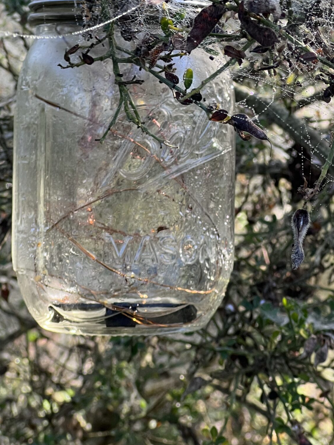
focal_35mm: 130
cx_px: 238
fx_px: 1672
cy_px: 77
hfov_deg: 11.4
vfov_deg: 15.1
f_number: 2.8
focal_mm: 9
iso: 40
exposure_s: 1/99
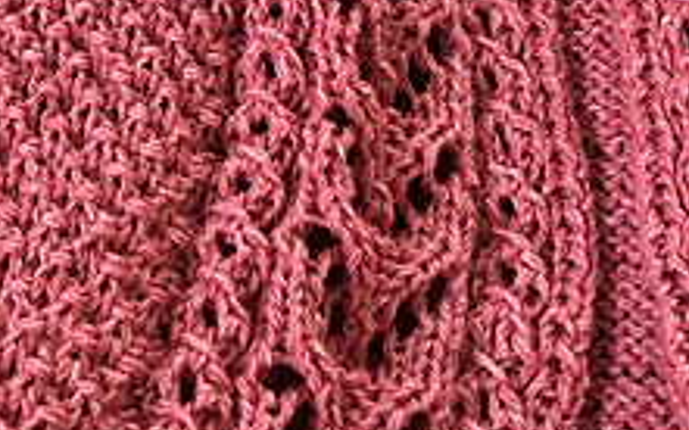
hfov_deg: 29.7
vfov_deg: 18.8
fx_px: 1258
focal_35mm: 67
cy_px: -16
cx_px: 108
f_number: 1.8
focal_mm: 3.99
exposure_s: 1/9
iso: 100
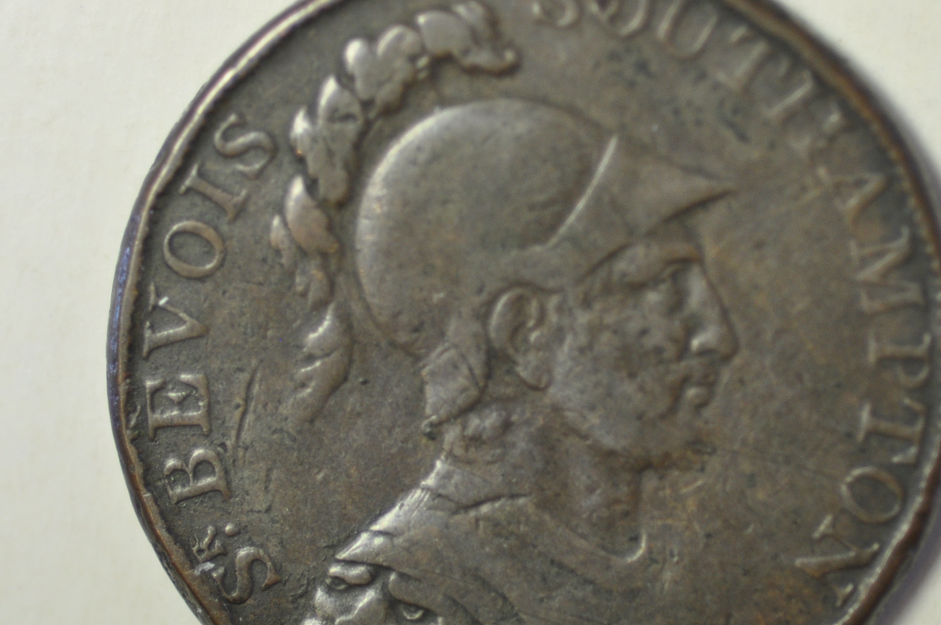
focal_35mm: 137
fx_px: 3576
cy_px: 375
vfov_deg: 10.0
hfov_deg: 15.0
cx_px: 535
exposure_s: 1/250
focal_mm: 60
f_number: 4
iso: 720
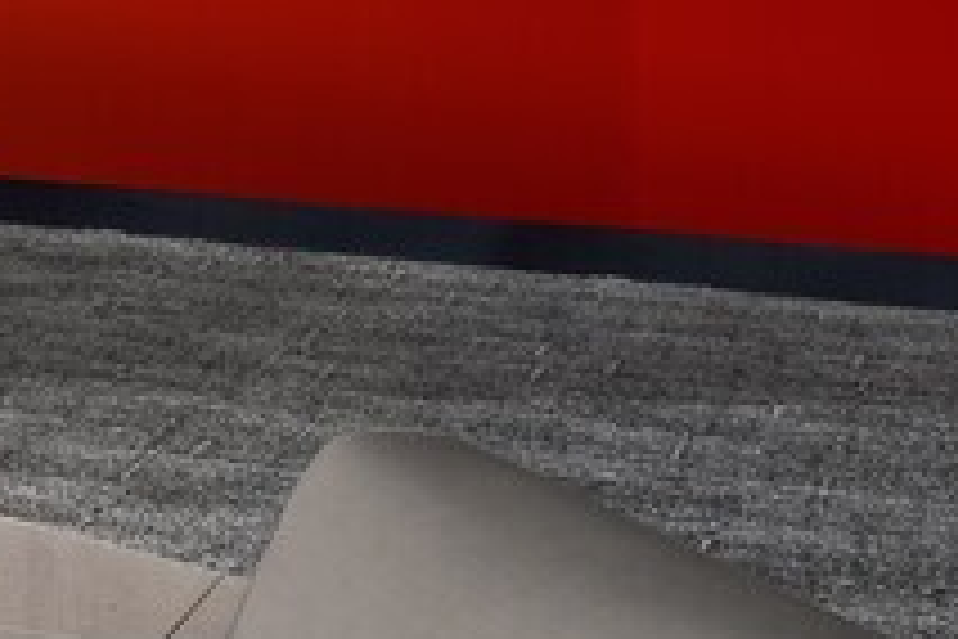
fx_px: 3113
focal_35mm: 117
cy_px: -234
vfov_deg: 11.4
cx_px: -1142
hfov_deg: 13.9
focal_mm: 26
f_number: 6.3
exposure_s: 1/160
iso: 1000
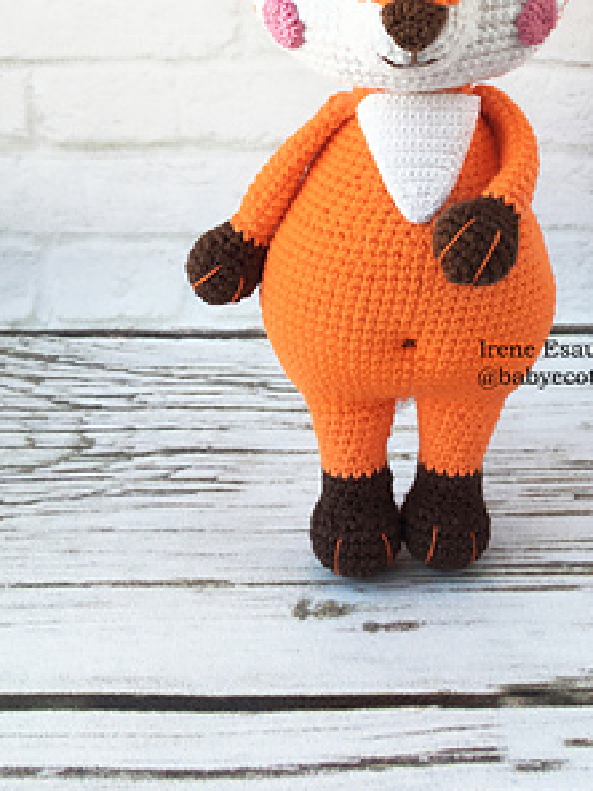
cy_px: 128
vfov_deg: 37.2
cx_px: 434
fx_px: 1119
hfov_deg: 29.3
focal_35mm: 49
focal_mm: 4.15
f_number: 2.2
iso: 25
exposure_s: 1/50
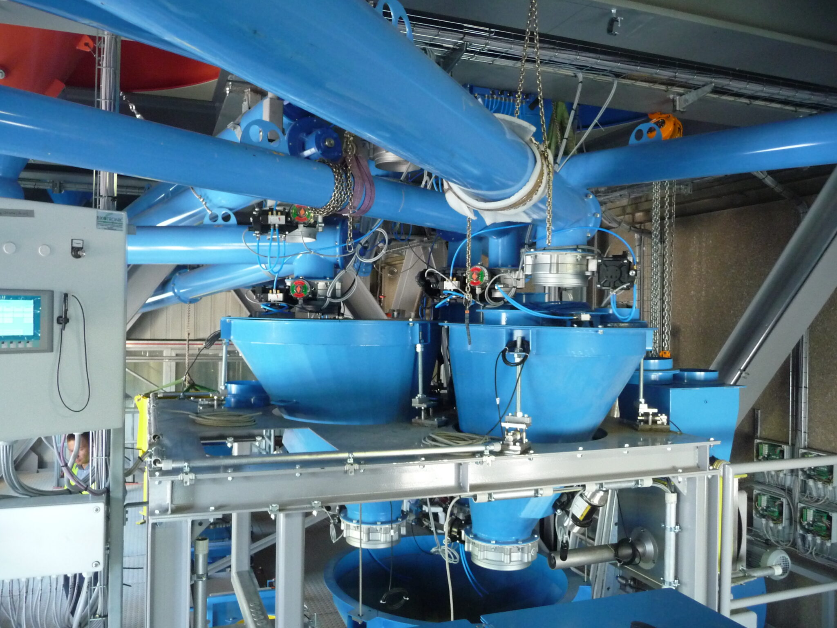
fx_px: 677
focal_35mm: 28
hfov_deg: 63.4
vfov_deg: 49.7
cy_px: 314
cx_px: 418
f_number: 3.3
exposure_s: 1/10
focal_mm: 4.7
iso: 400
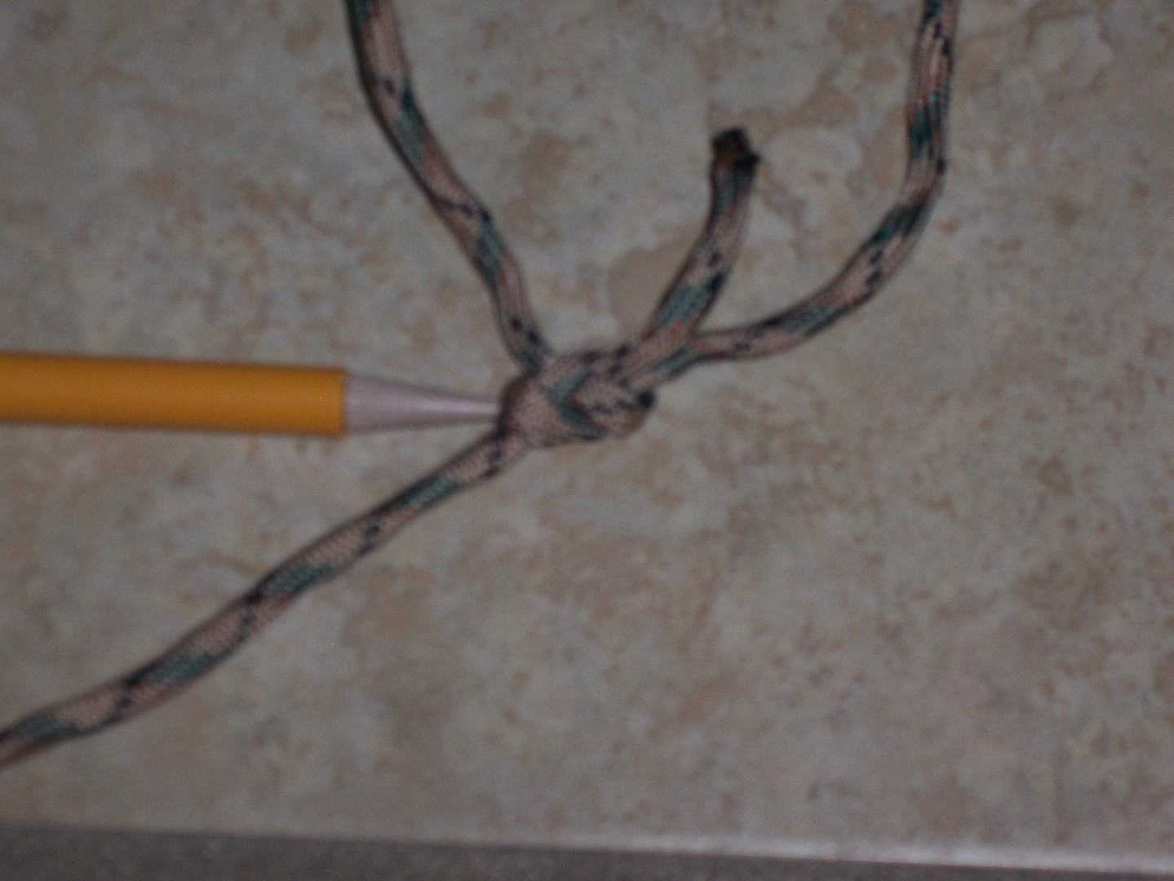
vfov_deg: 13.7
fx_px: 3664
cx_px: 587
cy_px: 440
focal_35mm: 108
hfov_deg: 18.2
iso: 125
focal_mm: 18.6
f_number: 4.8
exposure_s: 1/125
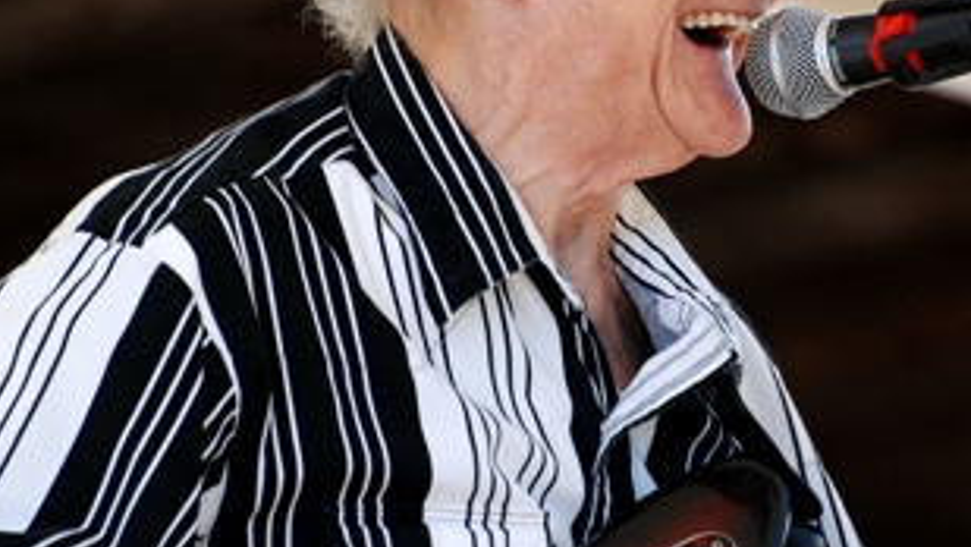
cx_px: 622
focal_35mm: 717
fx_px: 18465
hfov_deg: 3.0
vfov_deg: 1.7
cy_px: 229
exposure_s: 1/320
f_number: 5.6
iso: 400
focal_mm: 220
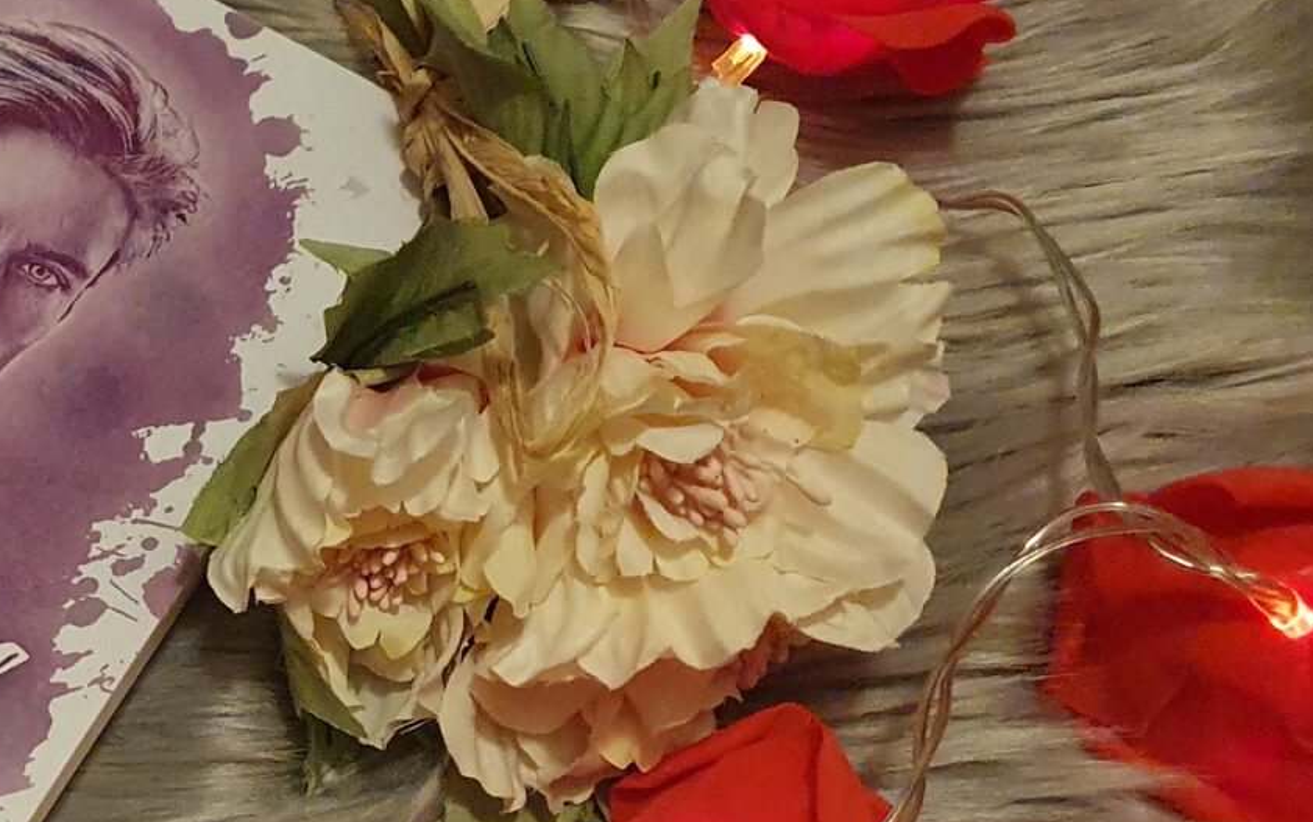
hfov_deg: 27.1
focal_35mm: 67
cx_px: -250
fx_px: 2398
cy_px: 588
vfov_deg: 19.3
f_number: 1.5
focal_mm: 4.32
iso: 640
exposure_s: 1/33
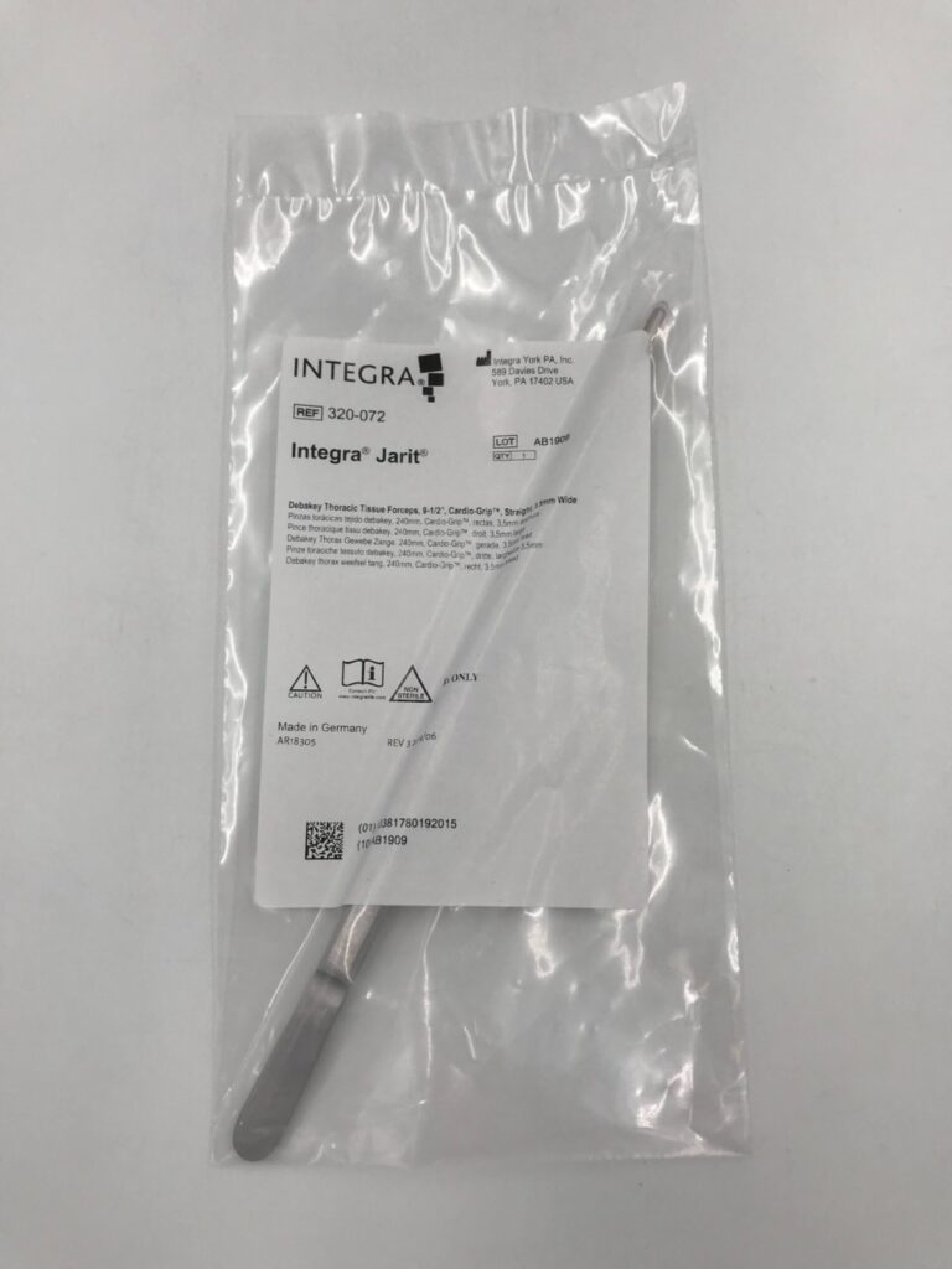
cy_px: 634
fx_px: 1027
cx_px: 476
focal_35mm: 28
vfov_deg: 63.4
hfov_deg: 49.7
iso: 20
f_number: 1.8
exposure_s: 1/274
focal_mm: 3.99
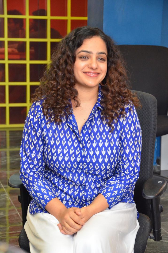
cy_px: 126
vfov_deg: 19.5
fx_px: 738
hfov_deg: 13.0
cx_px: 84
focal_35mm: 105
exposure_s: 1/125
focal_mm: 70
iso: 2000
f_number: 6.3
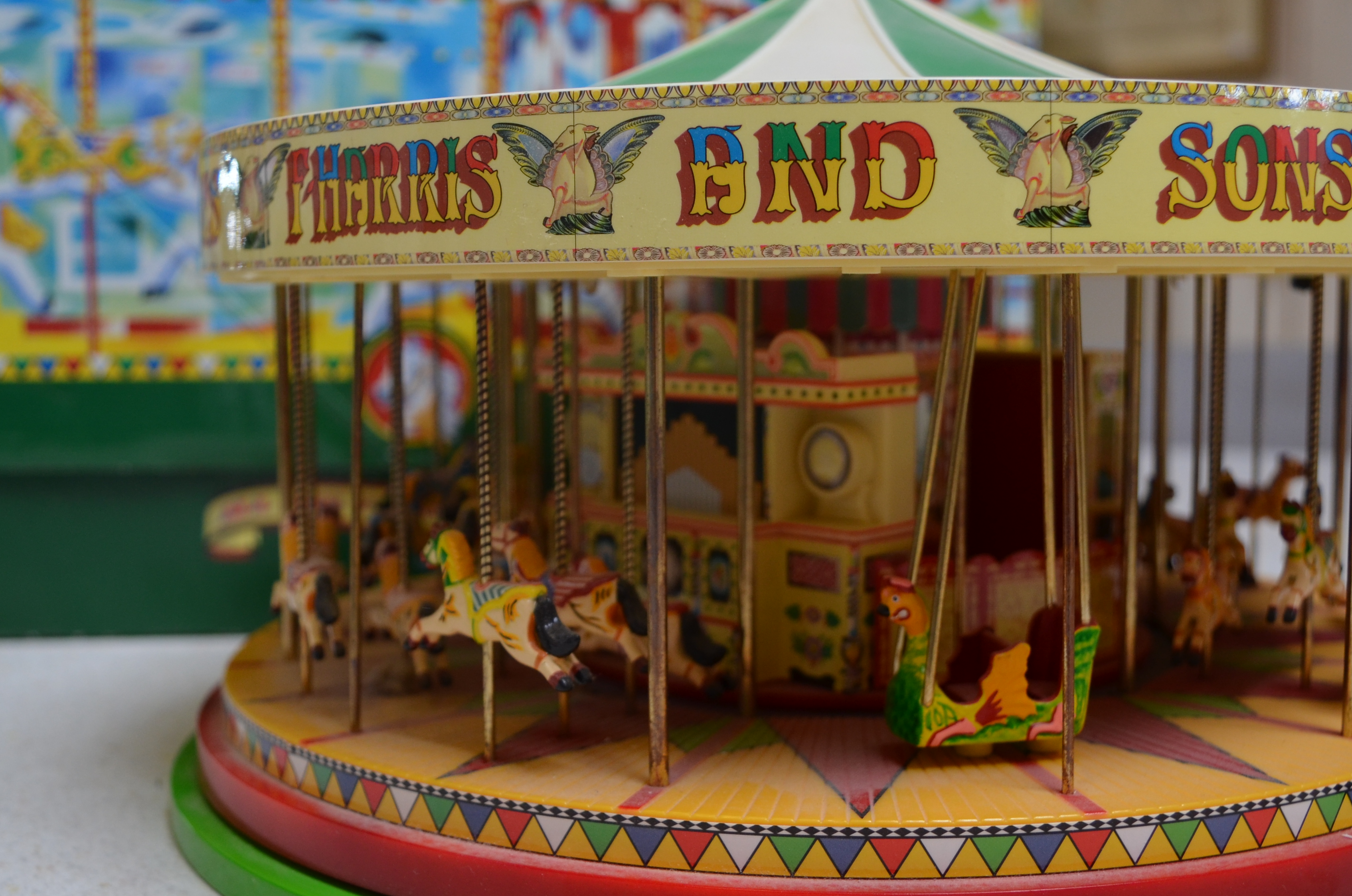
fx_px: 1799
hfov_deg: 41.2
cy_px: 438
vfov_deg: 28.0
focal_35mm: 48
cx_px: 672
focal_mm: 22
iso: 400
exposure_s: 1/60
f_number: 4
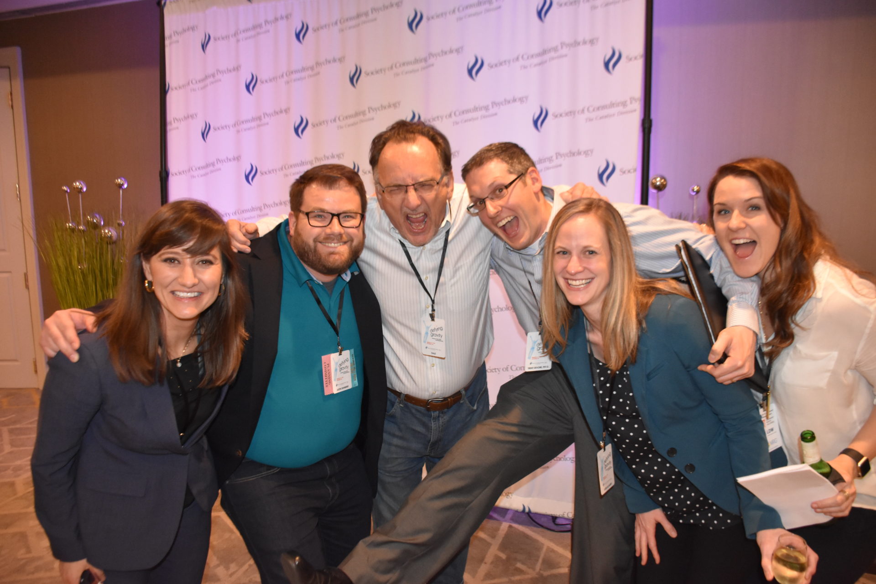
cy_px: 292
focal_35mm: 27
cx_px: 438
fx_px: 657
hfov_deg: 67.4
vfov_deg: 47.9
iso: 2500
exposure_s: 1/60
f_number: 3.5
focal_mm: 18
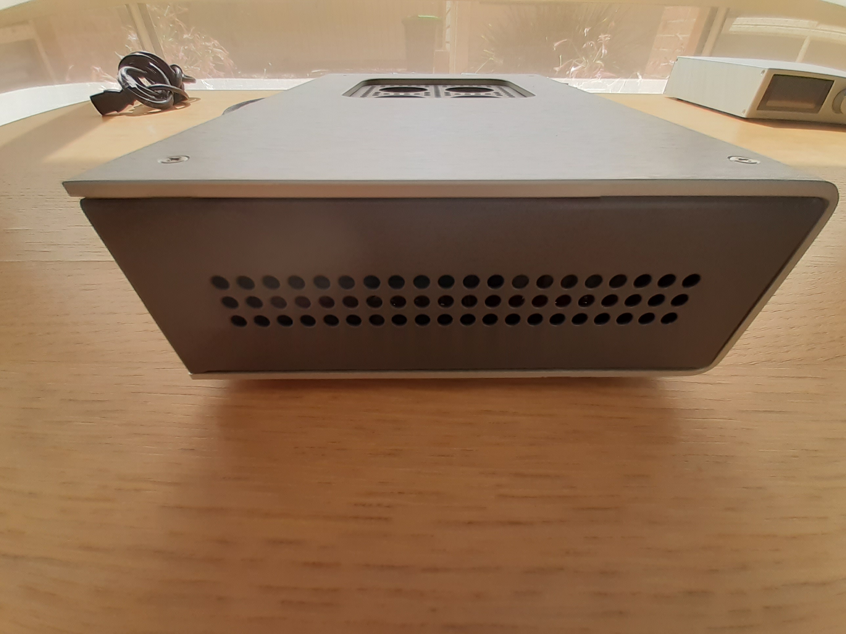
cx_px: 423
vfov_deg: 89.9
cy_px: 317
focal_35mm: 13
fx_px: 318
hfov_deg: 106.2
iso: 40
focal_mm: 1.13
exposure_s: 1/147
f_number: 2.2
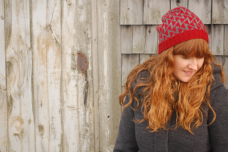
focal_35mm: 82
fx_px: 522
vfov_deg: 16.5
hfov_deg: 24.6
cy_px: 76
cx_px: 114
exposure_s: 1/100
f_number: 4.2
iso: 200
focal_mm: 55
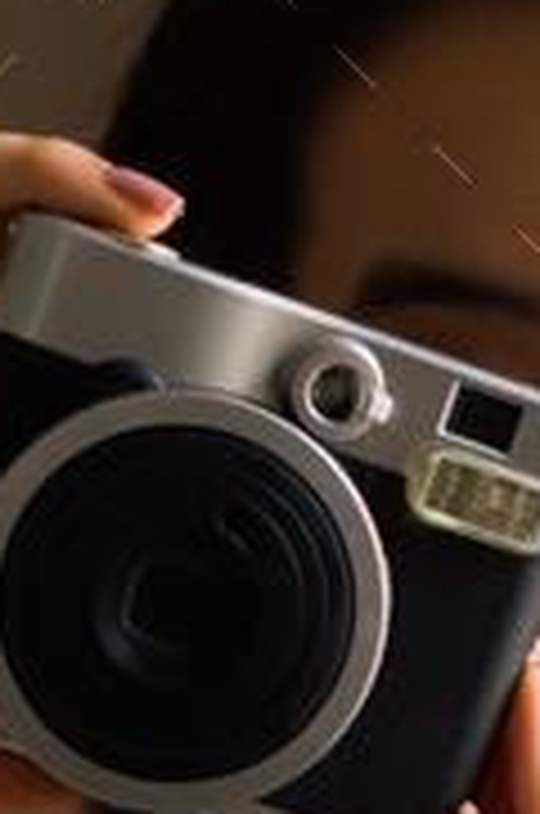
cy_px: 1208
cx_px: 832
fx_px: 5533
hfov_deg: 5.5
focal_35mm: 245
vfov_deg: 8.2
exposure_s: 1/125
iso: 500
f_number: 2.2
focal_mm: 50
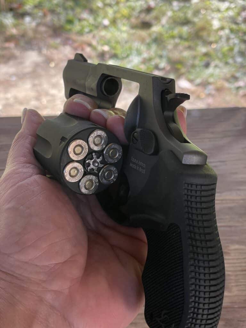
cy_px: 164
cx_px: 123
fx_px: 493
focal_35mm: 52
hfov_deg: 28.0
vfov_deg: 36.8
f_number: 2
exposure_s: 1/99
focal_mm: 6
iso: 40
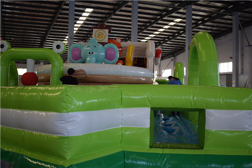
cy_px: 84
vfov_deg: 30.8
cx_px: 126
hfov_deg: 45.0
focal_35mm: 44
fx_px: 304
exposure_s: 1/80
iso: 400
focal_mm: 29
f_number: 4.5
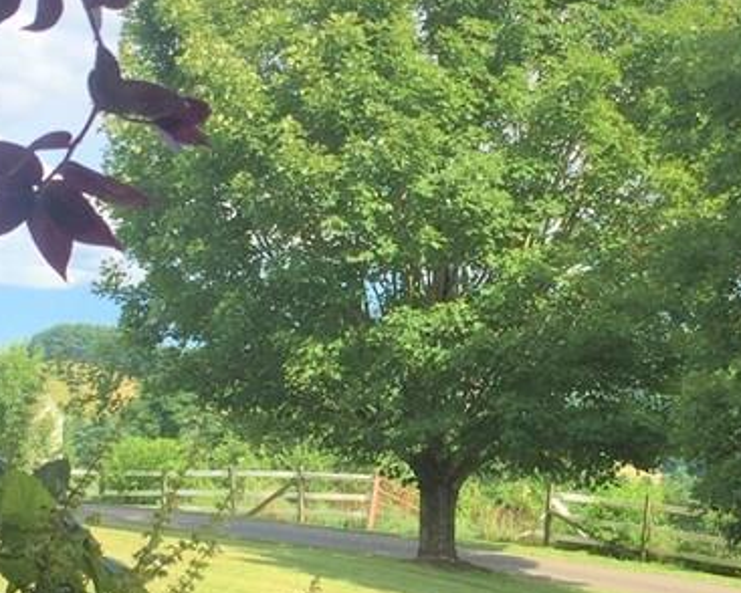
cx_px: 503
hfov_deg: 24.0
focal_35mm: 79
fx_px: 1733
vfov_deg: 19.4
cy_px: 379
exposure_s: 1/1163
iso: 32
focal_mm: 4.15
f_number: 2.2
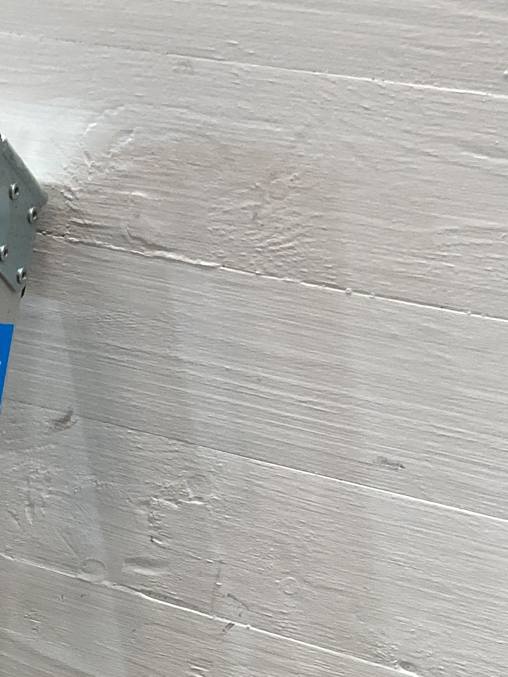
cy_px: 1009
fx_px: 1937
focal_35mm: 99
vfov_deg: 17.8
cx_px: -333
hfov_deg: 13.7
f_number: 1.8
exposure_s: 1/87
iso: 80
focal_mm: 3.99
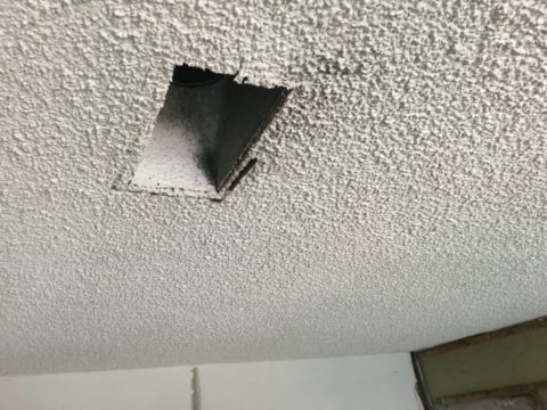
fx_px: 458
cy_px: 205
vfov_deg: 48.2
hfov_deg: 61.7
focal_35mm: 29
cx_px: 274
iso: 64
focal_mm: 4.15
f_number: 2.2
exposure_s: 1/15
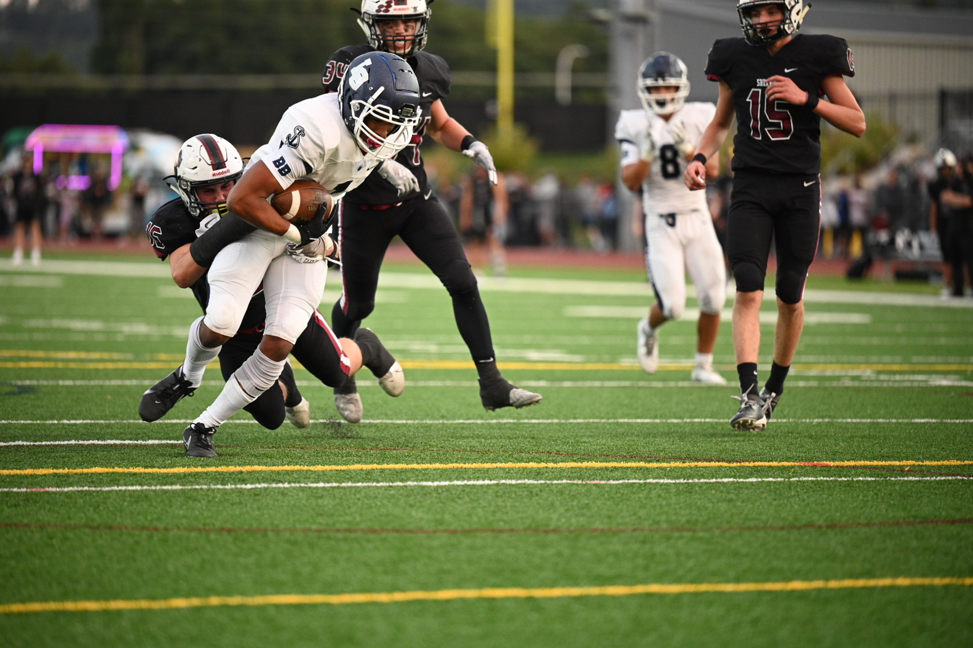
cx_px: 486
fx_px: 3378
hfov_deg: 16.4
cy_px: 324
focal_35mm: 125
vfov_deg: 11.0
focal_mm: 125
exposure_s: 1/1000
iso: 2500
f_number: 2.8
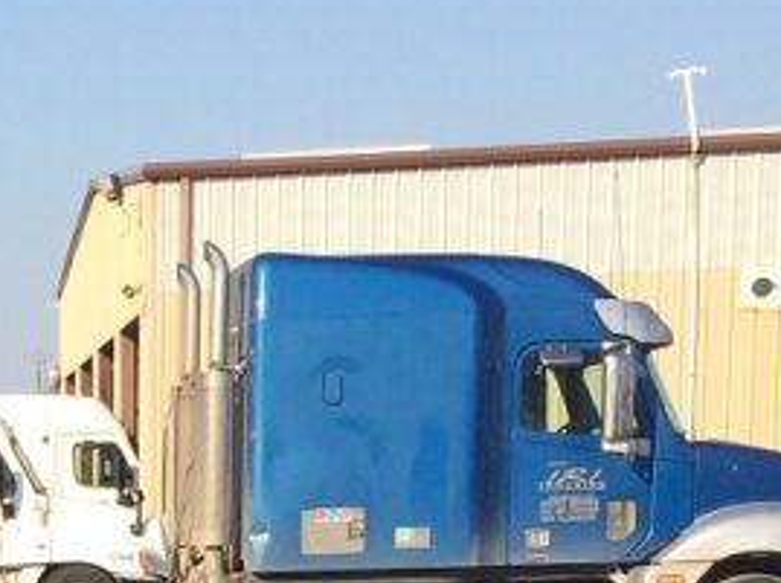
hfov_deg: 13.0
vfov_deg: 9.8
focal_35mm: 143
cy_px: 1050
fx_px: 3222
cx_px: -444
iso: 32
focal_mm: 4.12
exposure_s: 1/1282
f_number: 2.2
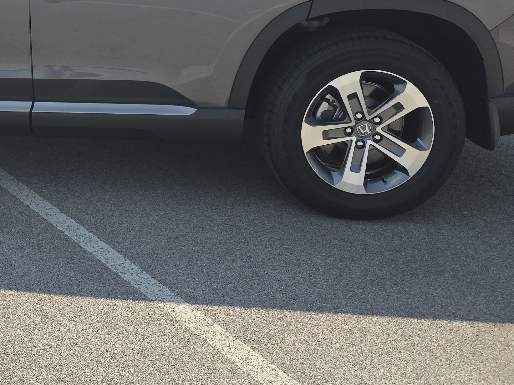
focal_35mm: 56
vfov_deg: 24.5
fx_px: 831
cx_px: 31
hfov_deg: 32.3
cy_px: -30
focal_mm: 6.3
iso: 80
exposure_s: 1/5017
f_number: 1.7
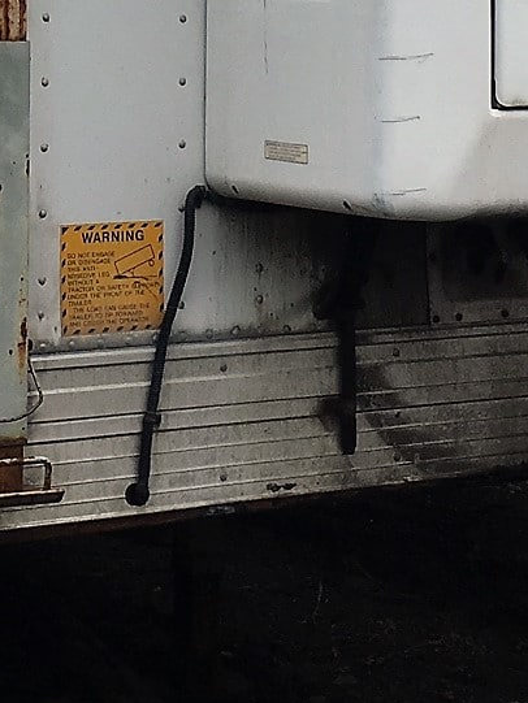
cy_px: -229
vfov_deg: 17.1
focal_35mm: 108
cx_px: 129
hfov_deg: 13.7
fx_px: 2196
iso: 25
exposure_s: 1/2024
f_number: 2.2
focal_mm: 4.15
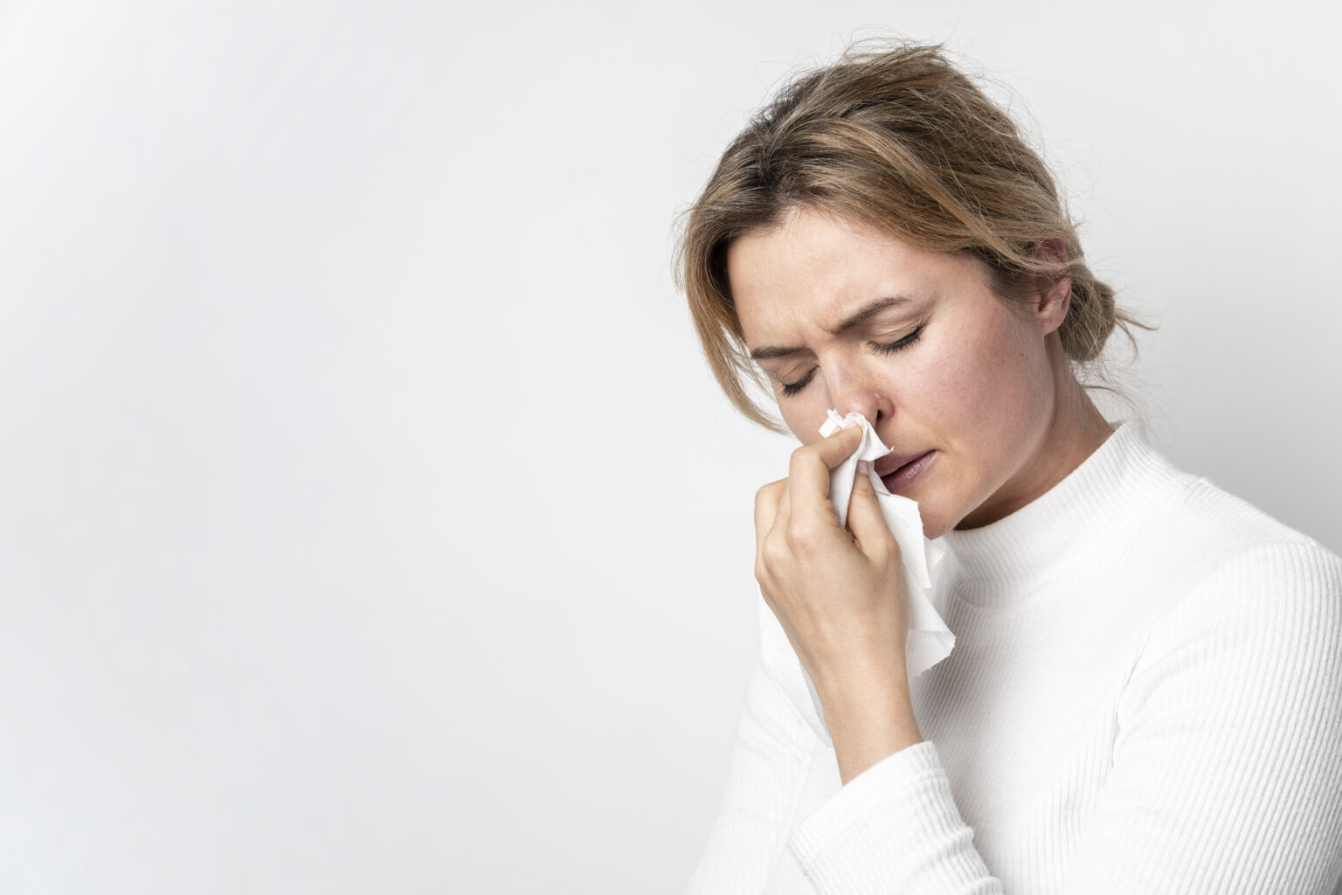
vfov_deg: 16.3
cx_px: 671
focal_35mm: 84
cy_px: 448
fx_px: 3131
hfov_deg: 24.2
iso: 100
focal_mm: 56
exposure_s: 1/125
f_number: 5
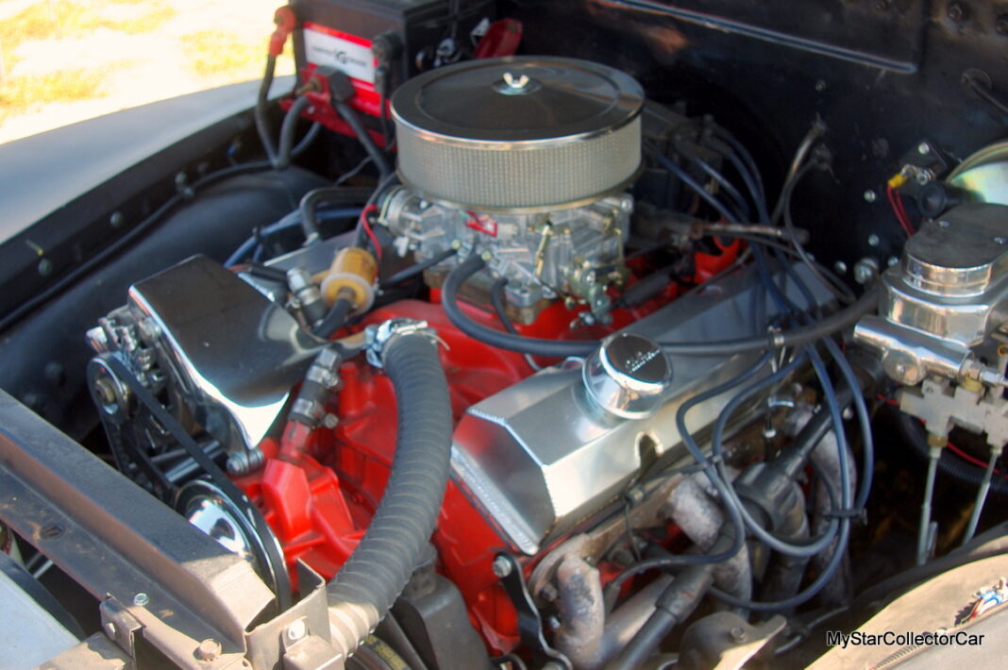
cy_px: 335
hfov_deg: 49.6
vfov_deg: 34.1
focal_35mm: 39
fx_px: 1091
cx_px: 504
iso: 100
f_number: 4
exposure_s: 1/90
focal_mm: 26
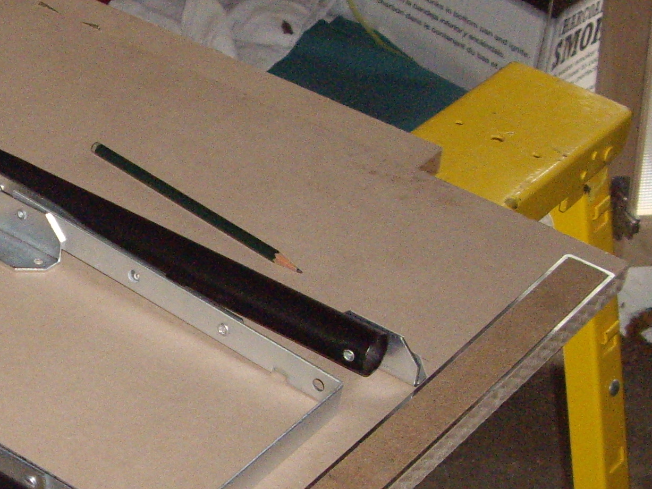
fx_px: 2128
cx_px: -44
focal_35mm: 113
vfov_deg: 13.1
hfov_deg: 16.9
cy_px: 331
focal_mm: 7.9
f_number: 2.8
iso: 400
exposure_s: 1/40
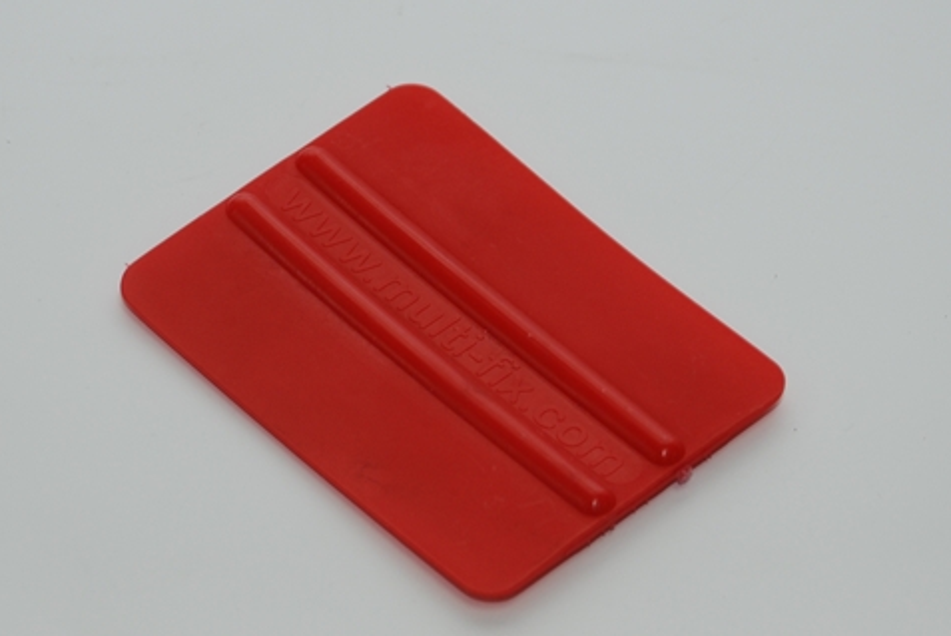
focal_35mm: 176
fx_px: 4653
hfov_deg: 11.7
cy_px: 294
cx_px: 465
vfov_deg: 7.8
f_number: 5.6
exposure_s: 1/60
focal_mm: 70
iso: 200
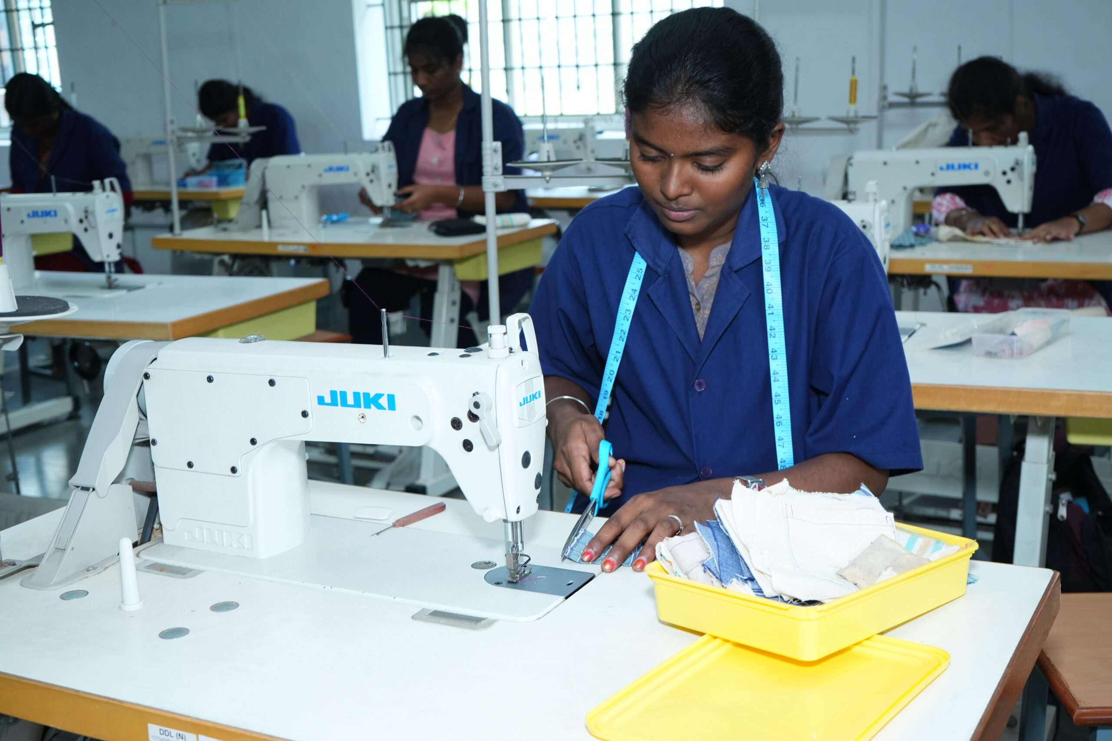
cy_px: 370
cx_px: 556
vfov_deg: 31.9
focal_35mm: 42
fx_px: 1297
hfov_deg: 46.4
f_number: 6.3
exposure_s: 1/125
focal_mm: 42
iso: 1250
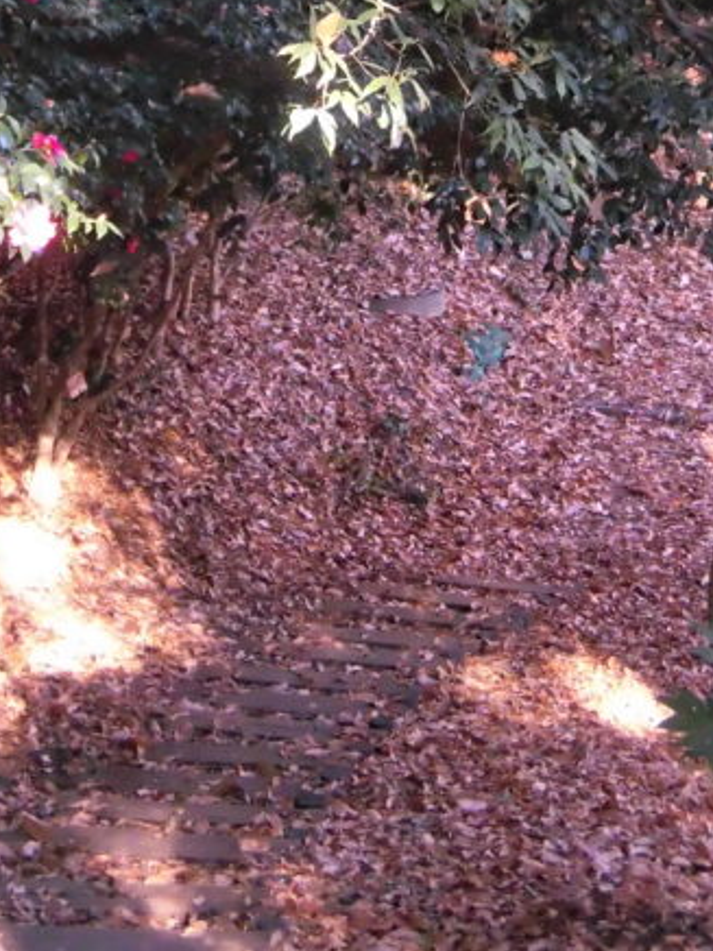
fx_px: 3680
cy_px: 73
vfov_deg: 14.6
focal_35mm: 134
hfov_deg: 11.1
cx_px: 266
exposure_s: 1/50
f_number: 4.4
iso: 800
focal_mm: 12.14
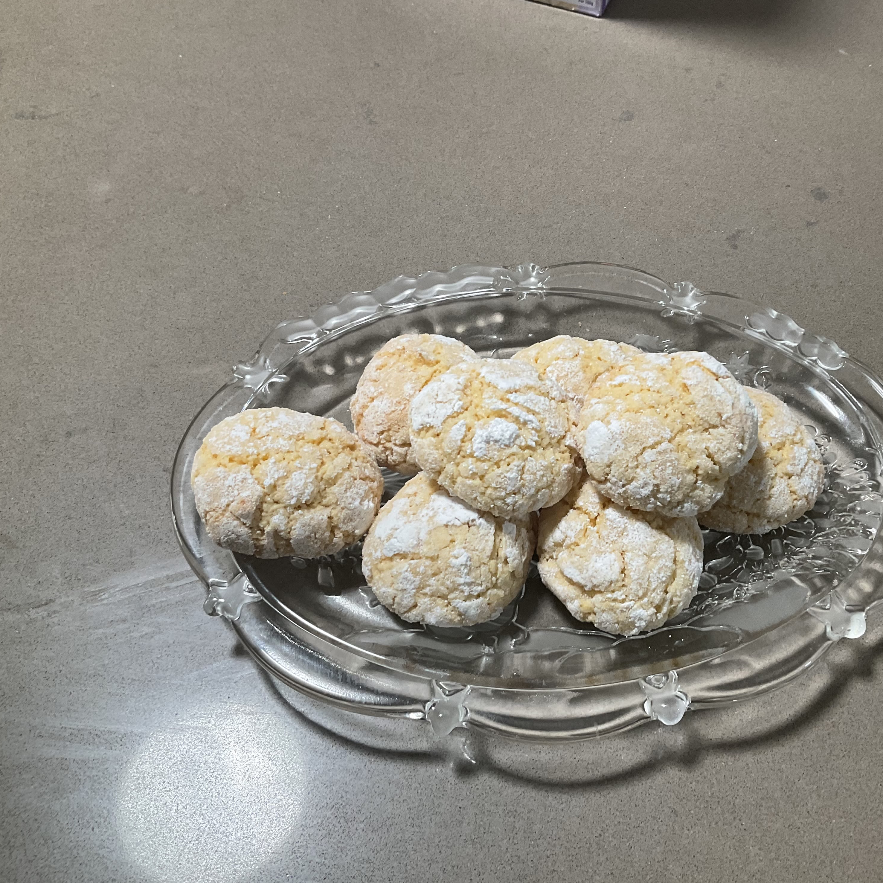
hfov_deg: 46.8
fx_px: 1010
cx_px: 557
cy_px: 437
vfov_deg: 47.2
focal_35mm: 35
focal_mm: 3
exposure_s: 1/60
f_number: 1.8
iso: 50
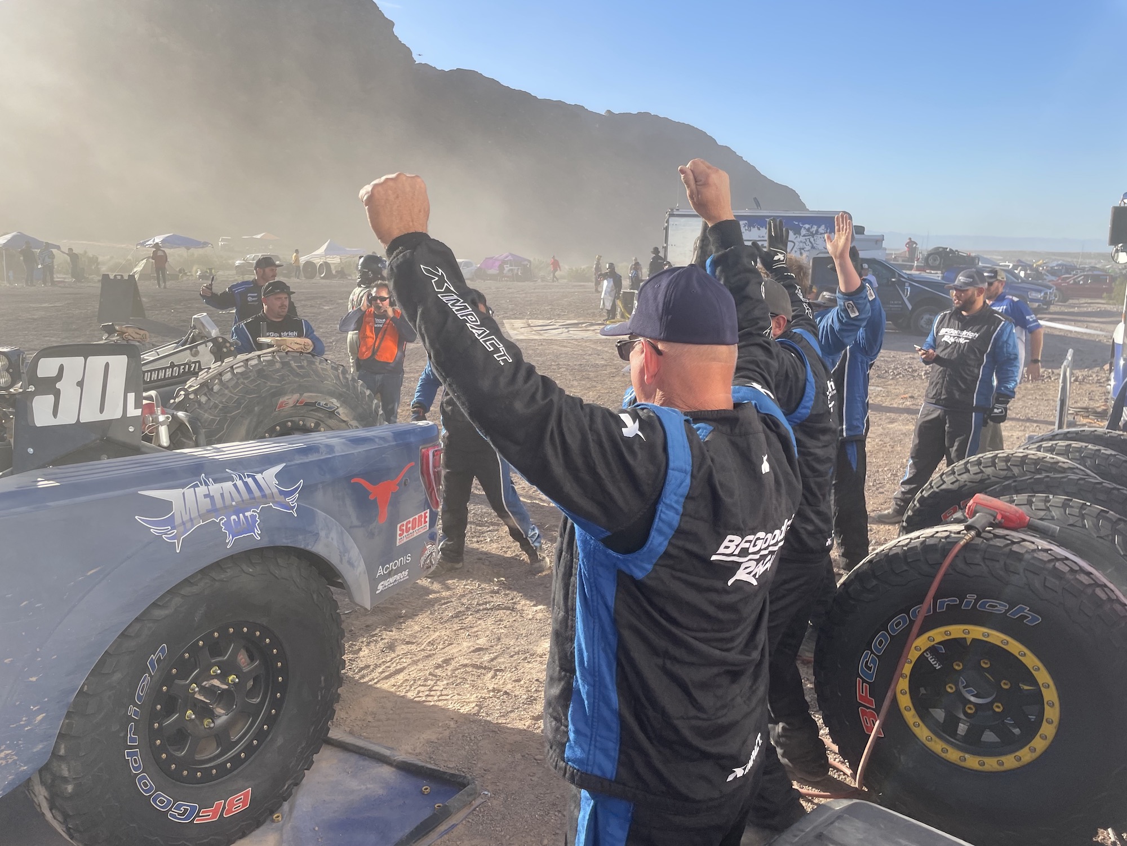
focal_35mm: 26
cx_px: 564
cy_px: 423
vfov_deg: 53.1
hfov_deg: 67.3
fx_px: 846
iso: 32
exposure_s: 1/1984
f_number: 1.6
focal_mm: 4.2
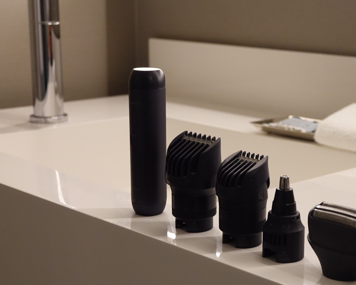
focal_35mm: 72
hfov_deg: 26.1
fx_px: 759
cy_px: 162
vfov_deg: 21.2
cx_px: 265
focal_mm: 18.21
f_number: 3.2
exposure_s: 1/25
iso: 800
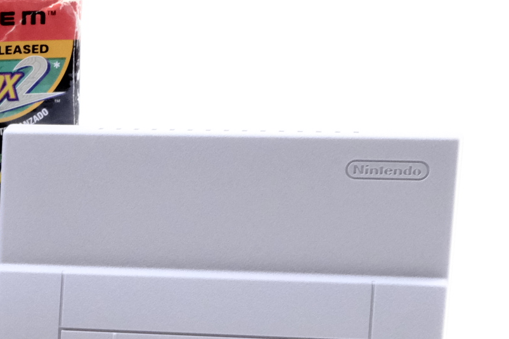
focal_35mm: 136
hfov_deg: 13.9
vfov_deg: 9.7
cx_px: -312
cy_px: 534
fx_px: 1922
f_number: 16
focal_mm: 23.3
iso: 3200
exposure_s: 1/13
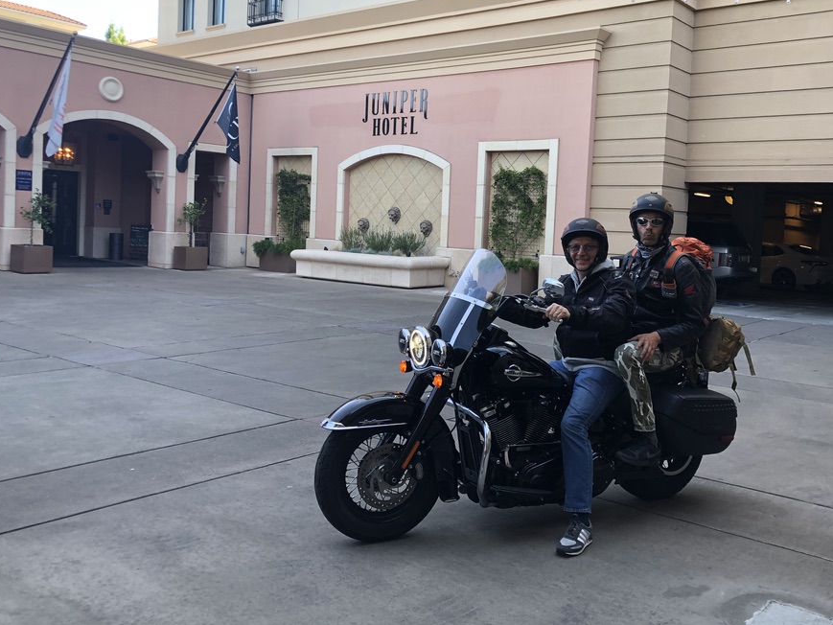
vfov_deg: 42.9
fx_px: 794
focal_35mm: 33
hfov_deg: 55.2
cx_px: 469
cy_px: 268
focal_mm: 4
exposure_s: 1/120
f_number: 1.8
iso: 25
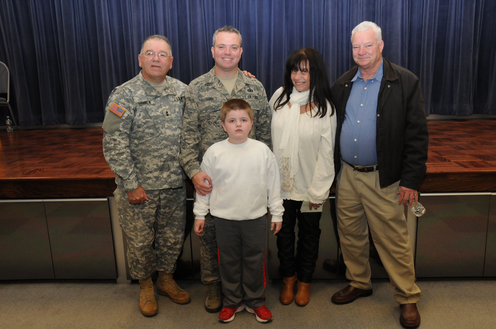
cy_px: 164
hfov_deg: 57.3
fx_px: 454
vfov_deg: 39.9
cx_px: 248
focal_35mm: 33
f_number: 7.1
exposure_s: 1/60
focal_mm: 22
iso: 1000
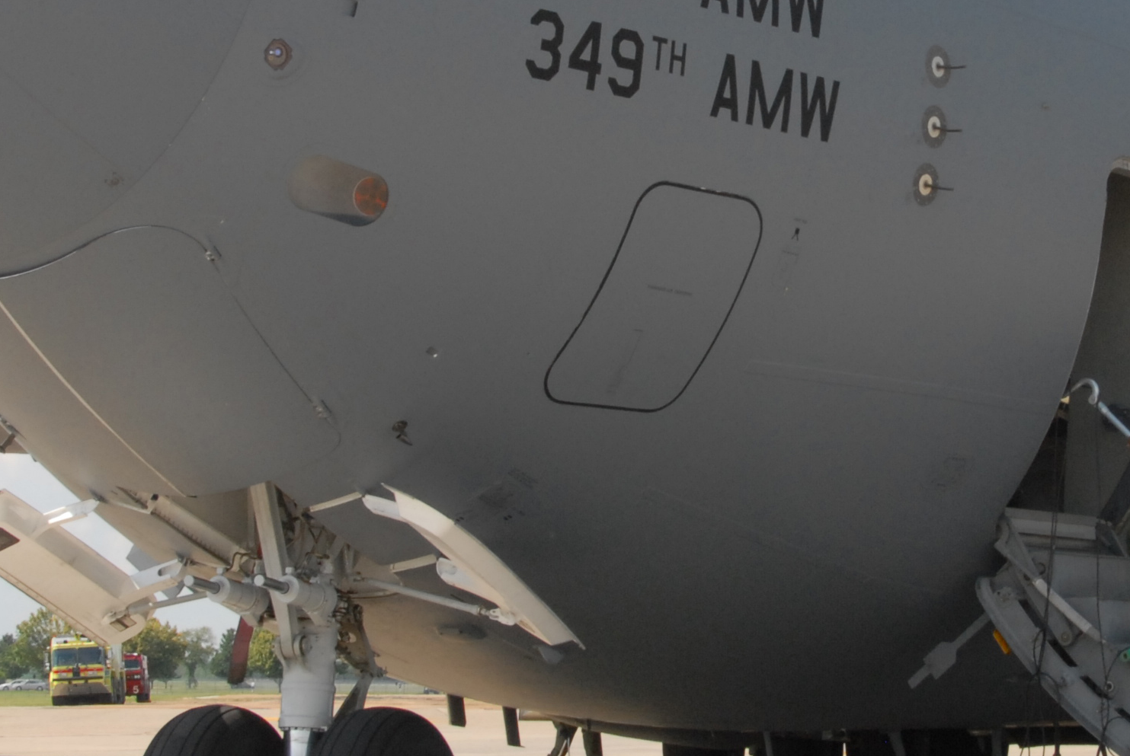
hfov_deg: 21.5
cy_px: 209
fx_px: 2954
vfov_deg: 14.5
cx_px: 844
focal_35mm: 94
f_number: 13
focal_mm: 24
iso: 400
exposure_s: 1/250
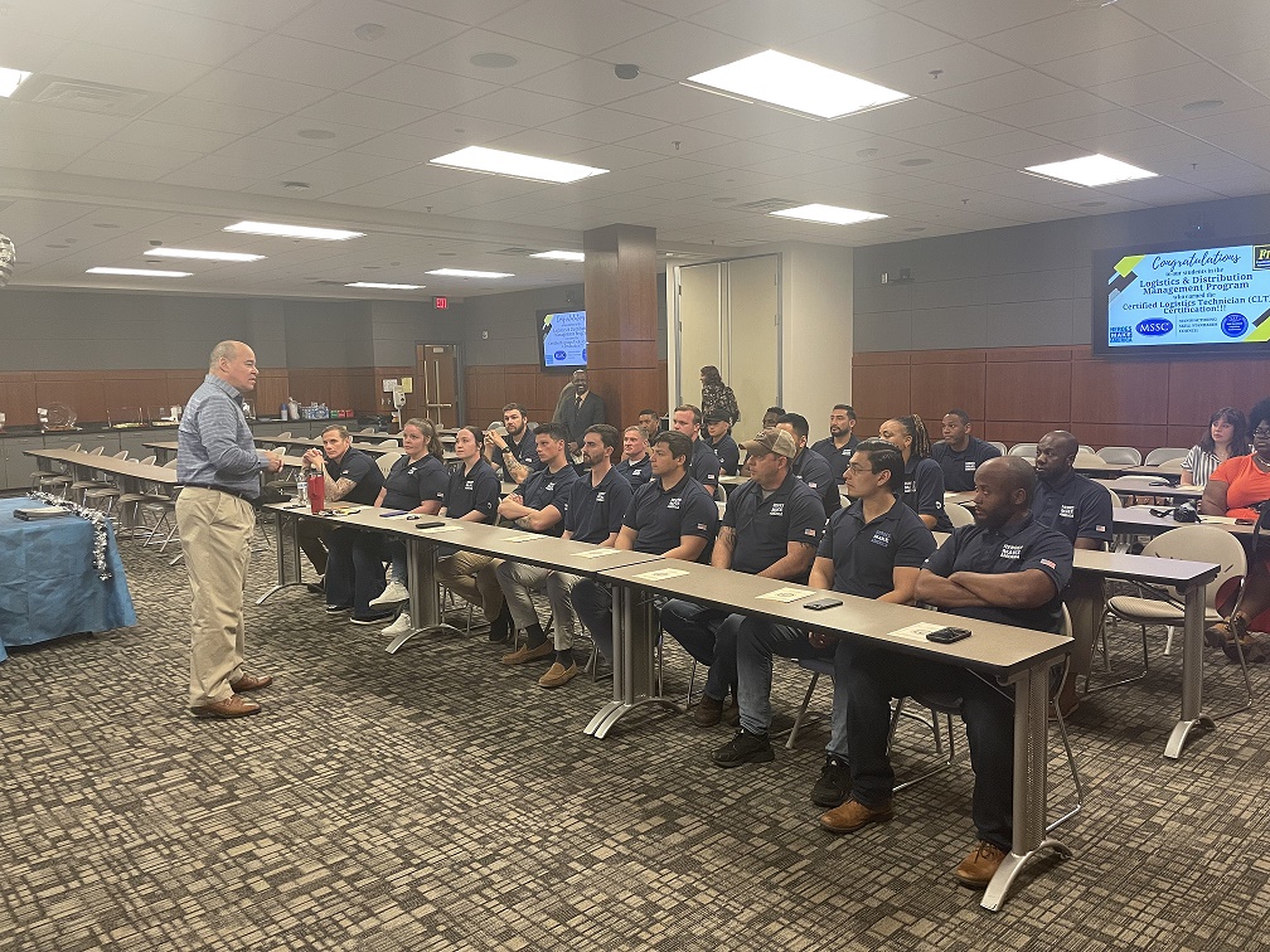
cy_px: 476
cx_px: 635
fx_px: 954
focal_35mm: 26
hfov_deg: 67.3
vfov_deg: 53.1
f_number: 1.6
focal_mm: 4.2
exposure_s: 1/60
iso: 200
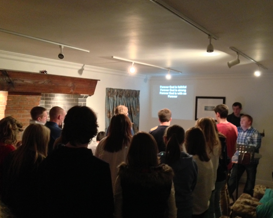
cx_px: 142
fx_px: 283
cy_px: 109
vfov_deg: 42.2
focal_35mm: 35
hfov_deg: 51.5
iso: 800
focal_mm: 4.13
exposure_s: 1/15
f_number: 2.4
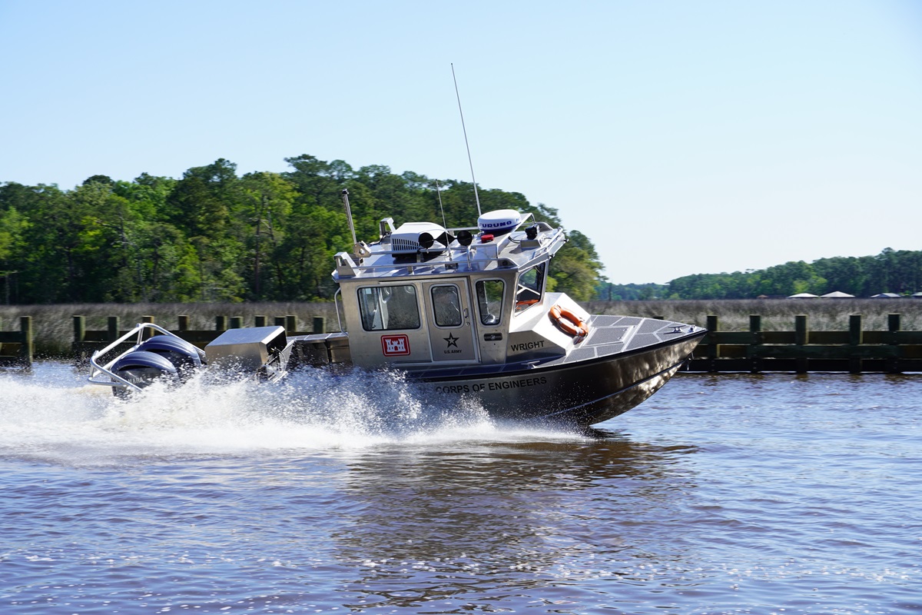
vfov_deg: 20.2
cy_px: 308
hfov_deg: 29.9
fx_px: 1729
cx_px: 461
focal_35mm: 68
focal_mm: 45
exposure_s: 1/320
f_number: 6.3
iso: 100
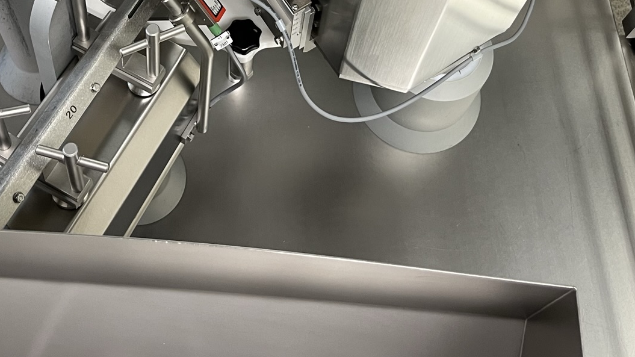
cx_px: 257
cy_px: -93
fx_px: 926
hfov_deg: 37.7
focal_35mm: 55
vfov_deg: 20.2
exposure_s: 1/50
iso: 80
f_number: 1.6
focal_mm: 5.1
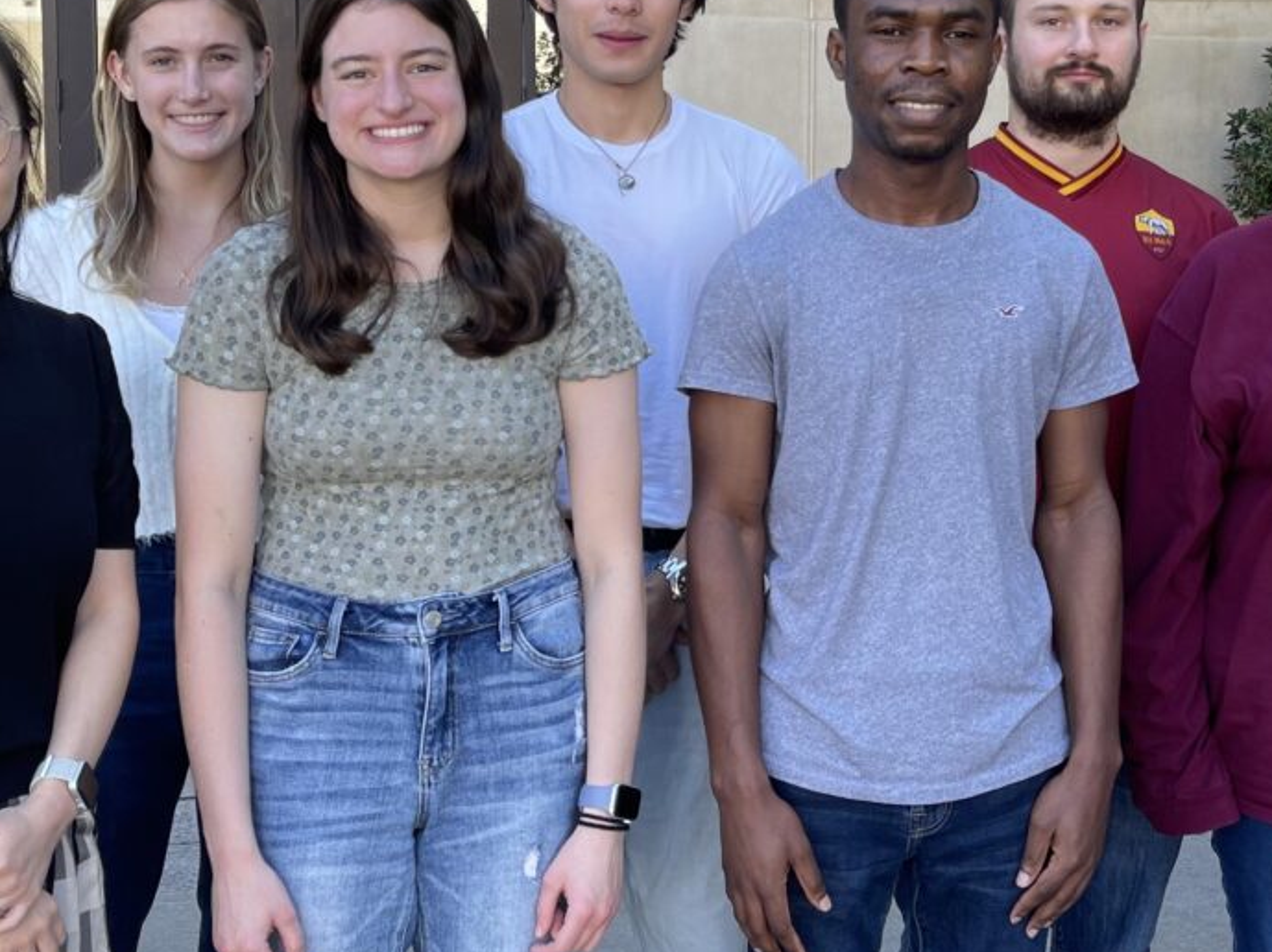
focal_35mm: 58
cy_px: 327
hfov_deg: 33.1
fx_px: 2130
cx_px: 766
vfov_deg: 25.1
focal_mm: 5.1
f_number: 1.6
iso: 32
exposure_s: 1/294
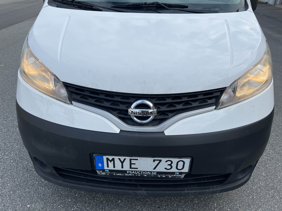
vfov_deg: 53.1
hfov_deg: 67.3
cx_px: 141
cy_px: 106
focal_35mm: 26
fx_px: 212
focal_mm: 5.7
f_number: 1.5
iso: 50
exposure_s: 1/2083
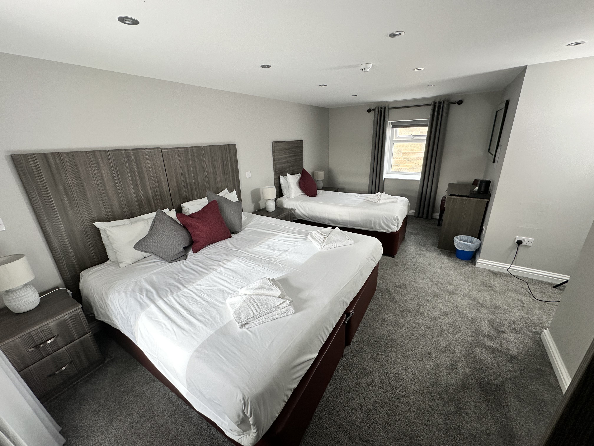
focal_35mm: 14
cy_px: 223
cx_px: 297
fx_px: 240
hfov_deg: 102.1
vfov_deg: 85.7
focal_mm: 2.22
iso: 80
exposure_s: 1/99
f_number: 2.2
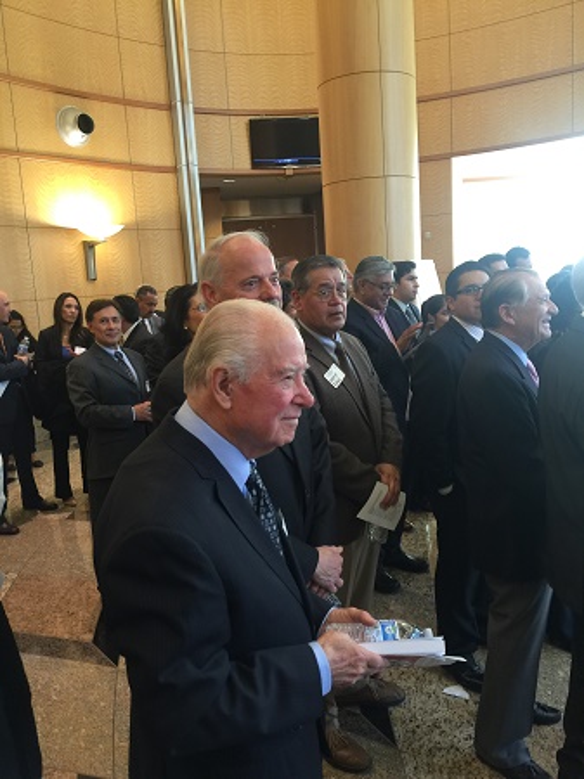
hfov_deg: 48.2
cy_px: 390
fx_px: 653
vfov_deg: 61.7
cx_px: 292
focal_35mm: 29
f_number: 2.2
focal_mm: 4.15
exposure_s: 1/15
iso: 50
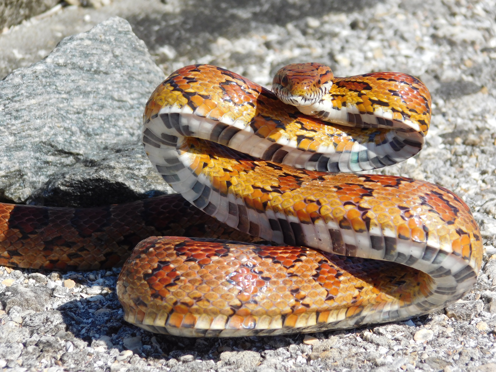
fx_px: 7365
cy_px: 186
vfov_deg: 2.9
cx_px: 248
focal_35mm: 514
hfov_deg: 3.9
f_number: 6
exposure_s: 1/500
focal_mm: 91.2
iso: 125
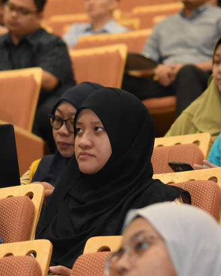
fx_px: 2469
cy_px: 174
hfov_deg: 5.1
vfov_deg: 6.4
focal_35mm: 302
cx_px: 75
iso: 3200
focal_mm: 110
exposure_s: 1/125
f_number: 4.8
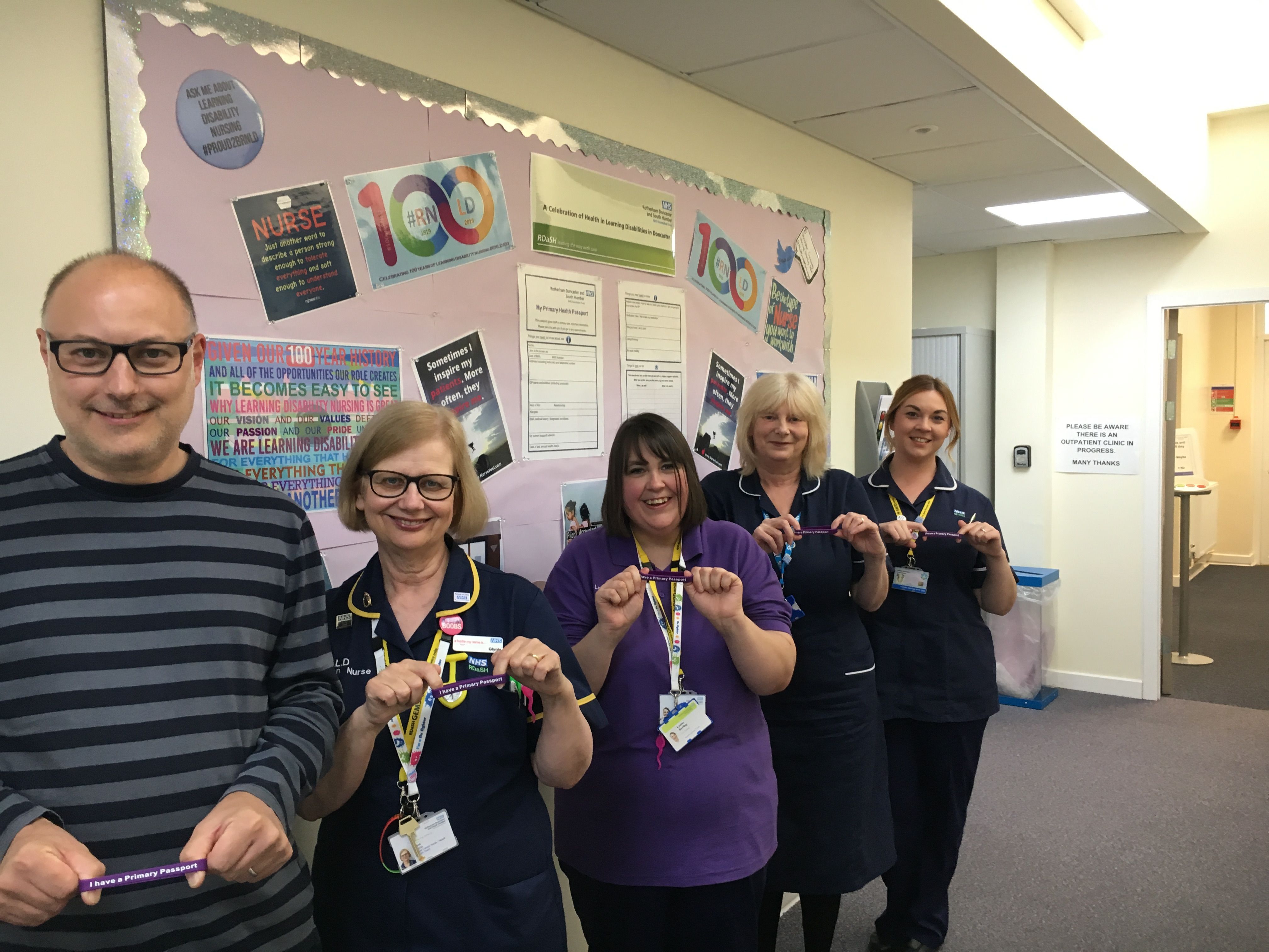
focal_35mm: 29
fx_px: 1063
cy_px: 476
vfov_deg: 48.2
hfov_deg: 61.7
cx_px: 634
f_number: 2.2
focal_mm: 4.15
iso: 100
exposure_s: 1/33
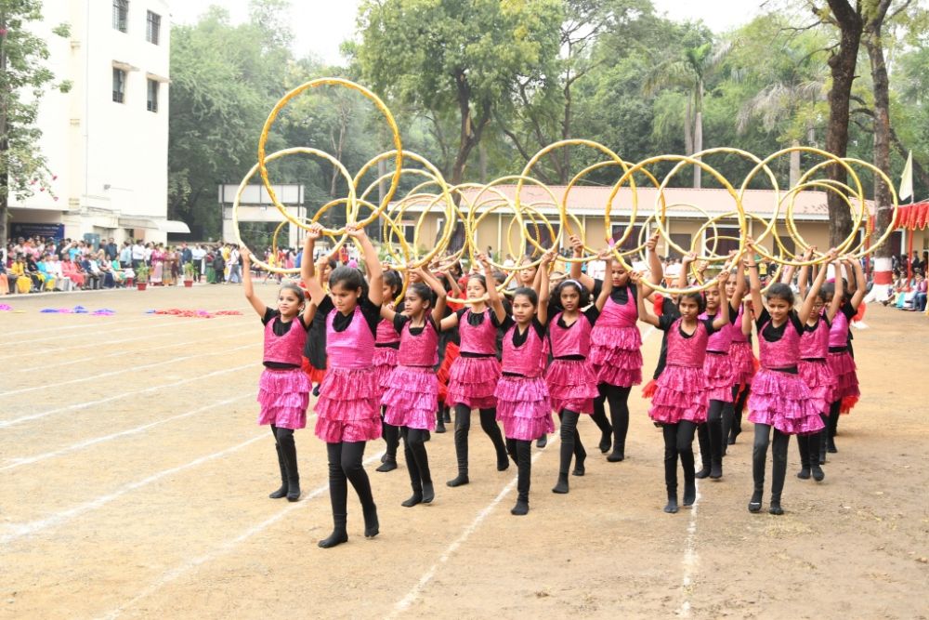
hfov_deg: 41.1
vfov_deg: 28.1
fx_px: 1239
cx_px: 464
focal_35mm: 48
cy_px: 310
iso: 320
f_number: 5
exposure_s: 1/200
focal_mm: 32
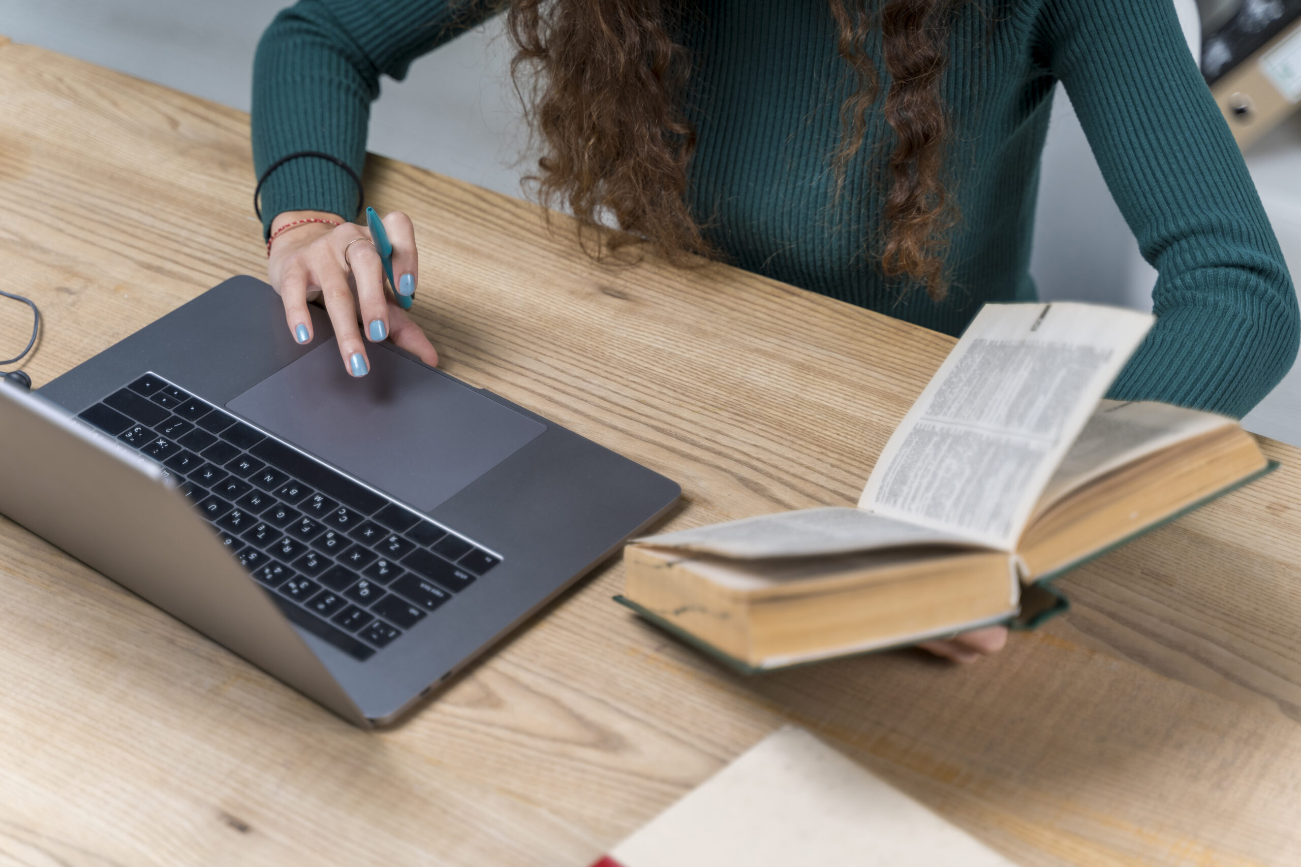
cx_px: 650
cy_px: 434
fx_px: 2494
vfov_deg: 19.7
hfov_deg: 29.2
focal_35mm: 69
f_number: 2.8
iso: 320
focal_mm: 69
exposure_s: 1/160
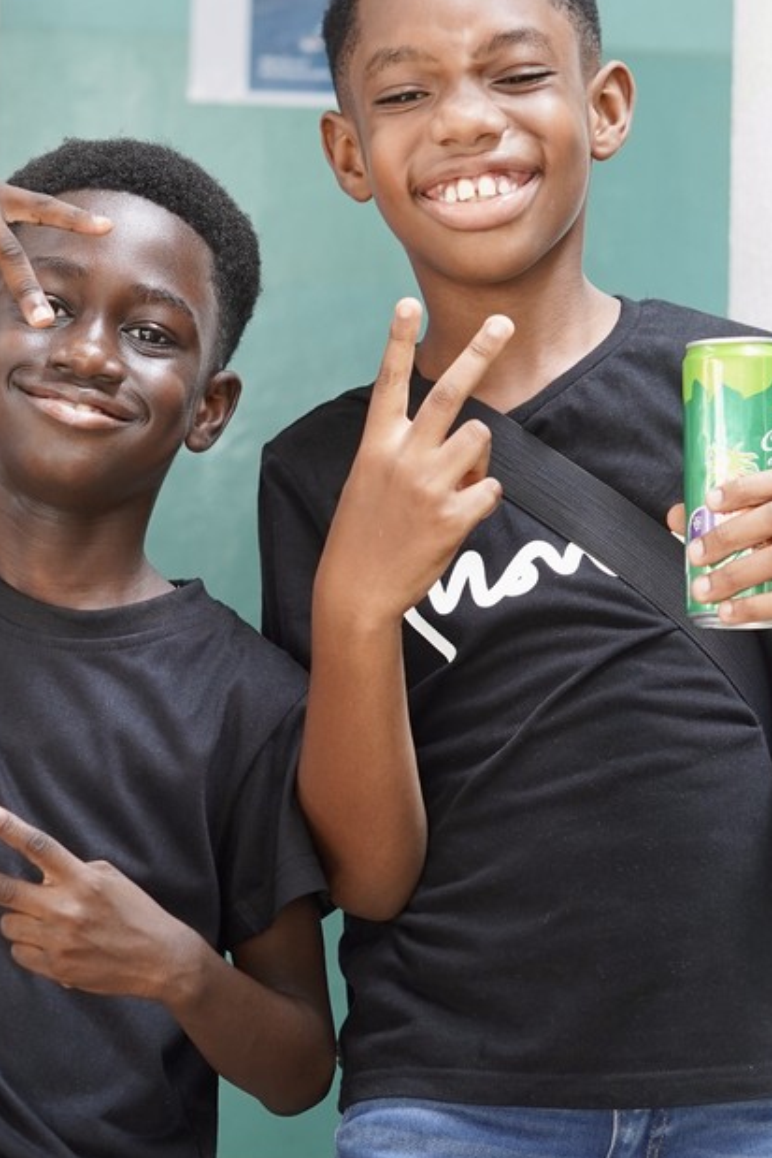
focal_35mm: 124
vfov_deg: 16.5
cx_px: 293
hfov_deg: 11.1
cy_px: 657
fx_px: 3986
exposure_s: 1/100
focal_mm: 50
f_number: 3.5
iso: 400
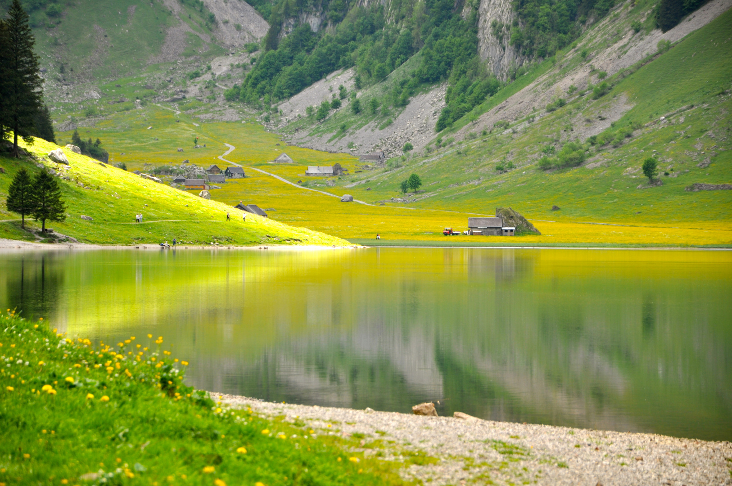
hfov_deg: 13.1
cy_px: 243
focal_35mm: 158
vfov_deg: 8.7
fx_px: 3199
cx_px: 366
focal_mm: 105
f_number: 5.6
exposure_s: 1/200
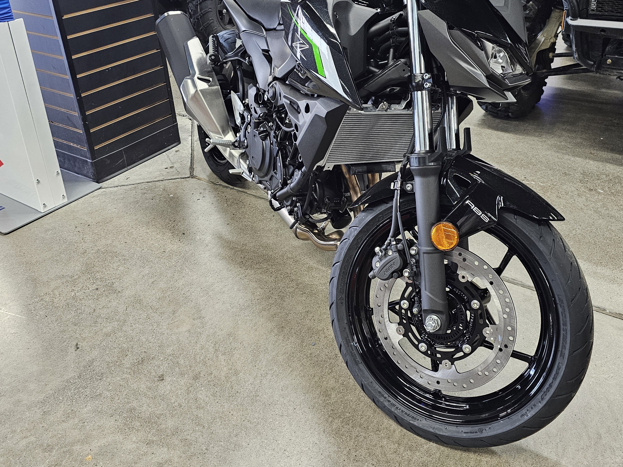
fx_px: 594
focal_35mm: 33
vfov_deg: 42.0
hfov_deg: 55.3
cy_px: 136
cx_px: 337
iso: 500
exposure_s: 1/60
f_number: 1.7
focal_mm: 6.3
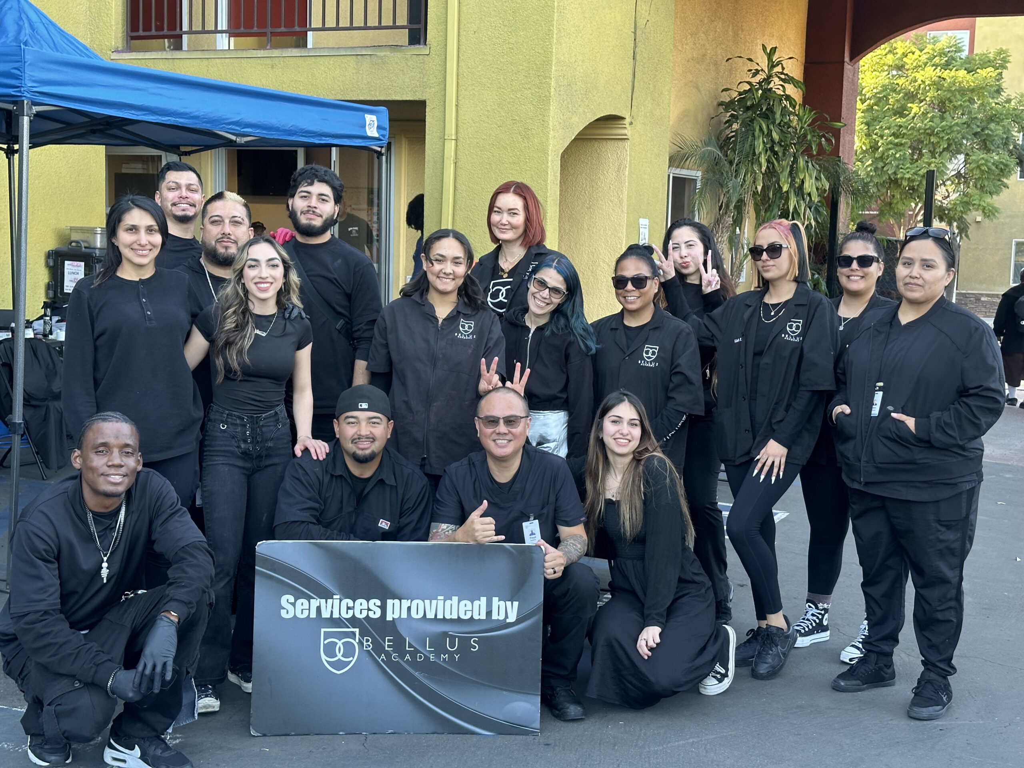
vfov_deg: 30.3
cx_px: 512
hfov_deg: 39.7
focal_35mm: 48
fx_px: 1420
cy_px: 384
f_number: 1.78
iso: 80
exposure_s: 1/121
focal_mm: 6.86
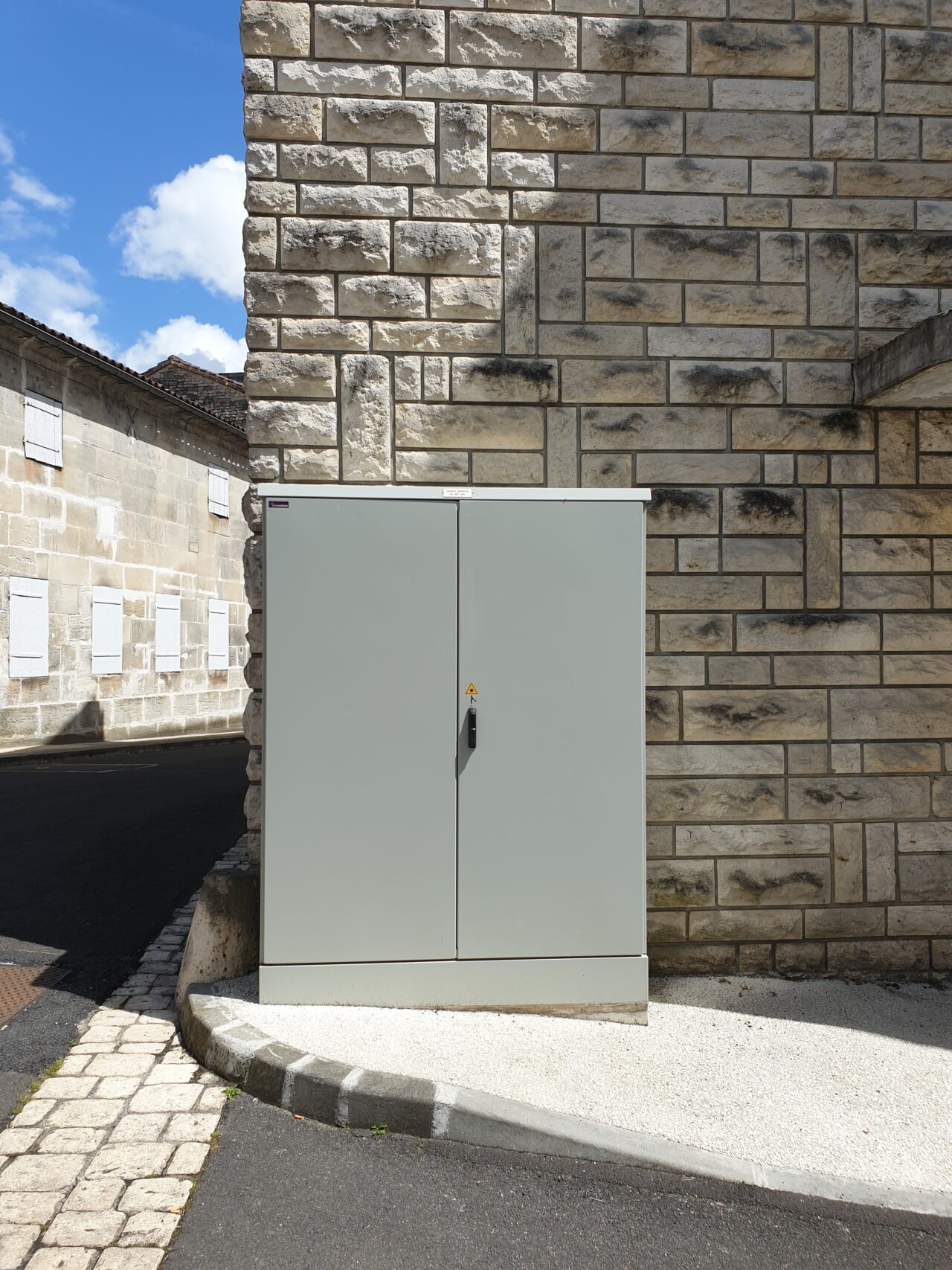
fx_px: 954
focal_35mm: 26
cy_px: 635
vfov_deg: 67.3
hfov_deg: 53.1
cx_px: 476
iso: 50
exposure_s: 1/1724
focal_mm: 4.3
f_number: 2.4
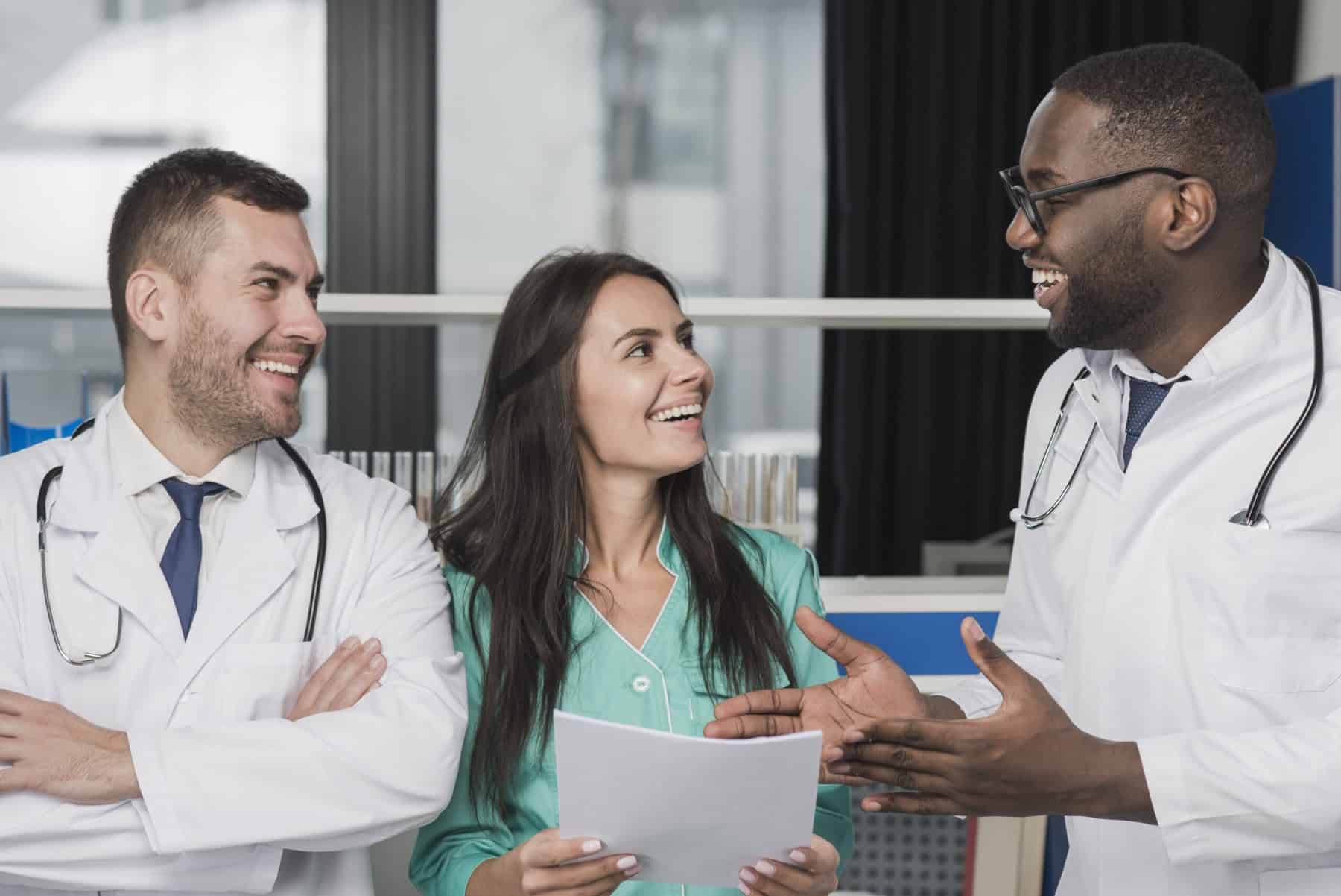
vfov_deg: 16.1
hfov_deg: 23.9
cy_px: 448
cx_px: 670
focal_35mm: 85
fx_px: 3168
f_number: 4
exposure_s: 1/60
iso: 160
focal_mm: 85
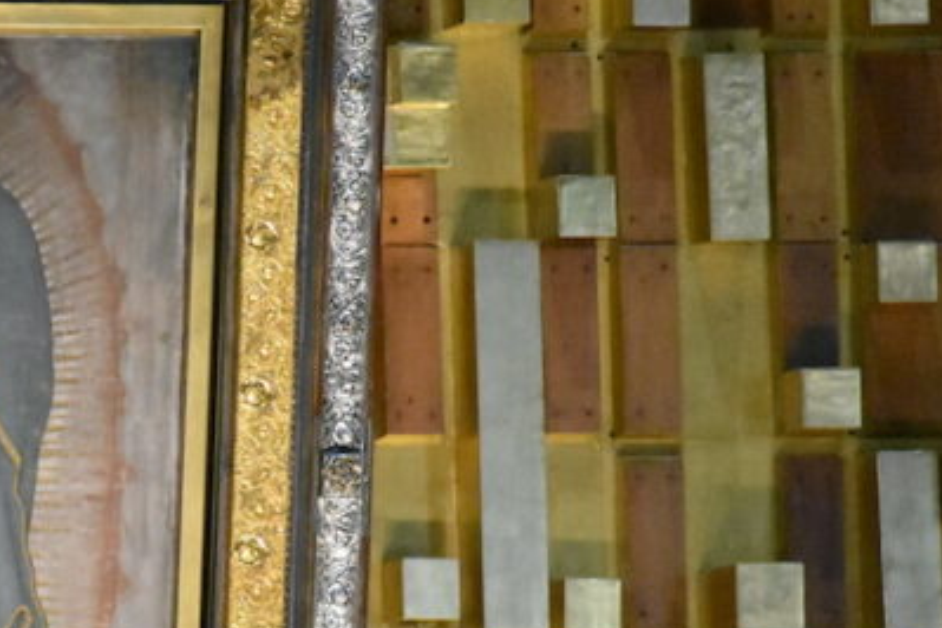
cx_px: 50
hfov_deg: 2.0
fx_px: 27211
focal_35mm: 1040
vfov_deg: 1.3
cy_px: 391
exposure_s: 1/160
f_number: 5.6
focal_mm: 270
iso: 12800
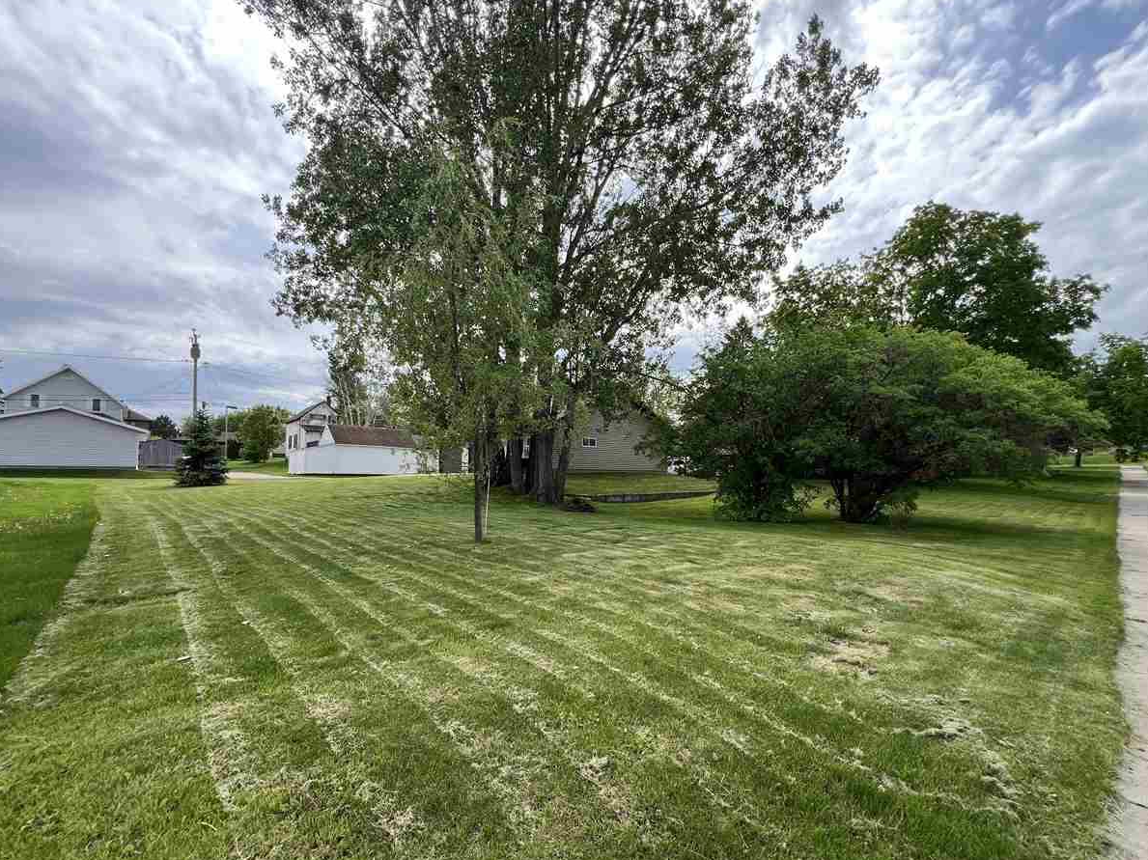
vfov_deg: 85.6
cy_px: 456
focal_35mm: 14
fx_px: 464
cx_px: 568
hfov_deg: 102.1
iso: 32
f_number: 1.8
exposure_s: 1/492
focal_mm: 1.57
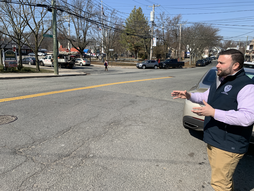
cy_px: 96
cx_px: 127
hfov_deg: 67.3
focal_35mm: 26
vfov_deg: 53.1
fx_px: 191
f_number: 1.8
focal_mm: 4.25
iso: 25
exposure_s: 1/2309
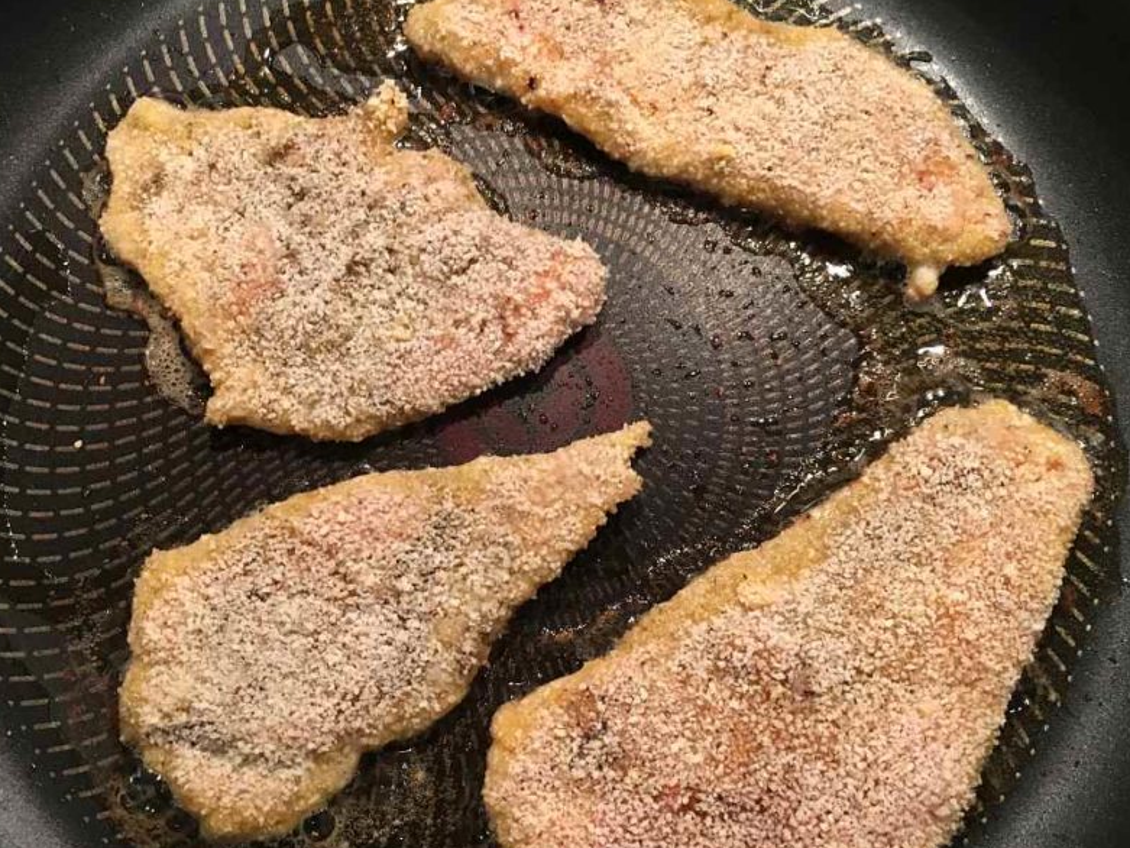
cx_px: 496
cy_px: 450
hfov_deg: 48.9
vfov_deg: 37.7
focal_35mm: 38
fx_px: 1241
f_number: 2.2
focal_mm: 4.15
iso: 250
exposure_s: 1/25
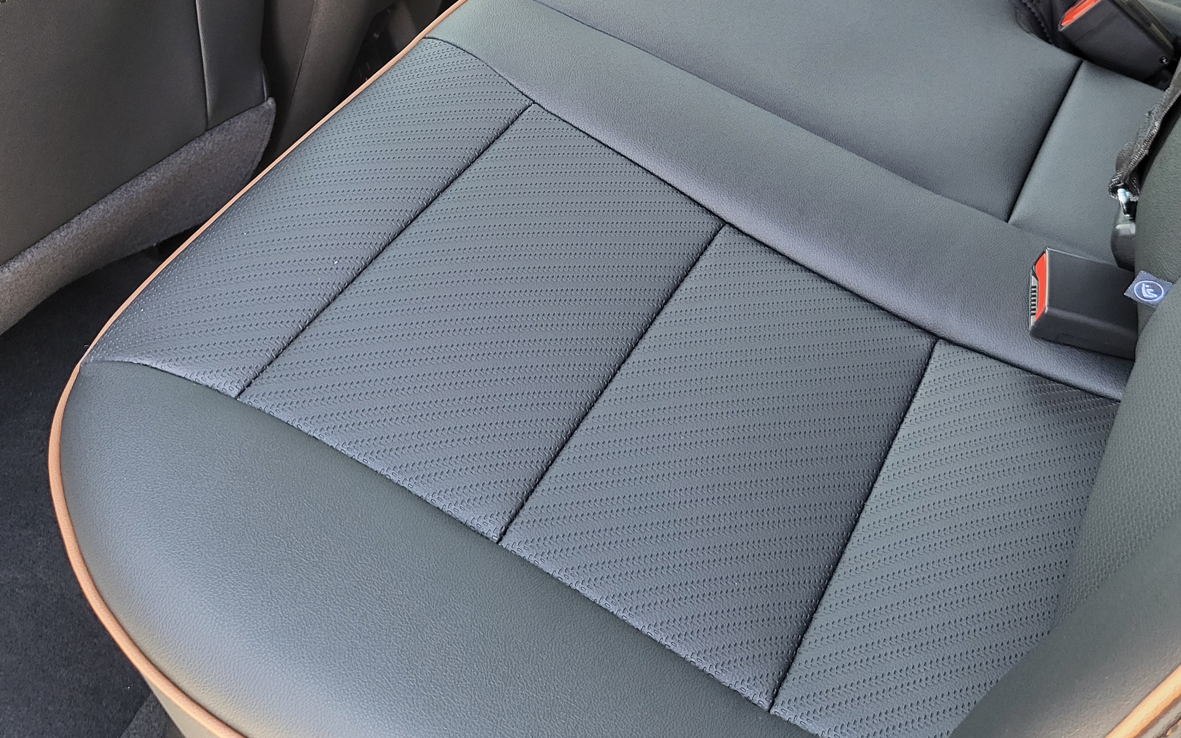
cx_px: 589
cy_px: 53
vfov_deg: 28.5
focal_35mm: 43
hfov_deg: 46.2
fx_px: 1384
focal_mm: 5.4
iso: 250
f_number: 1.8
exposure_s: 1/120
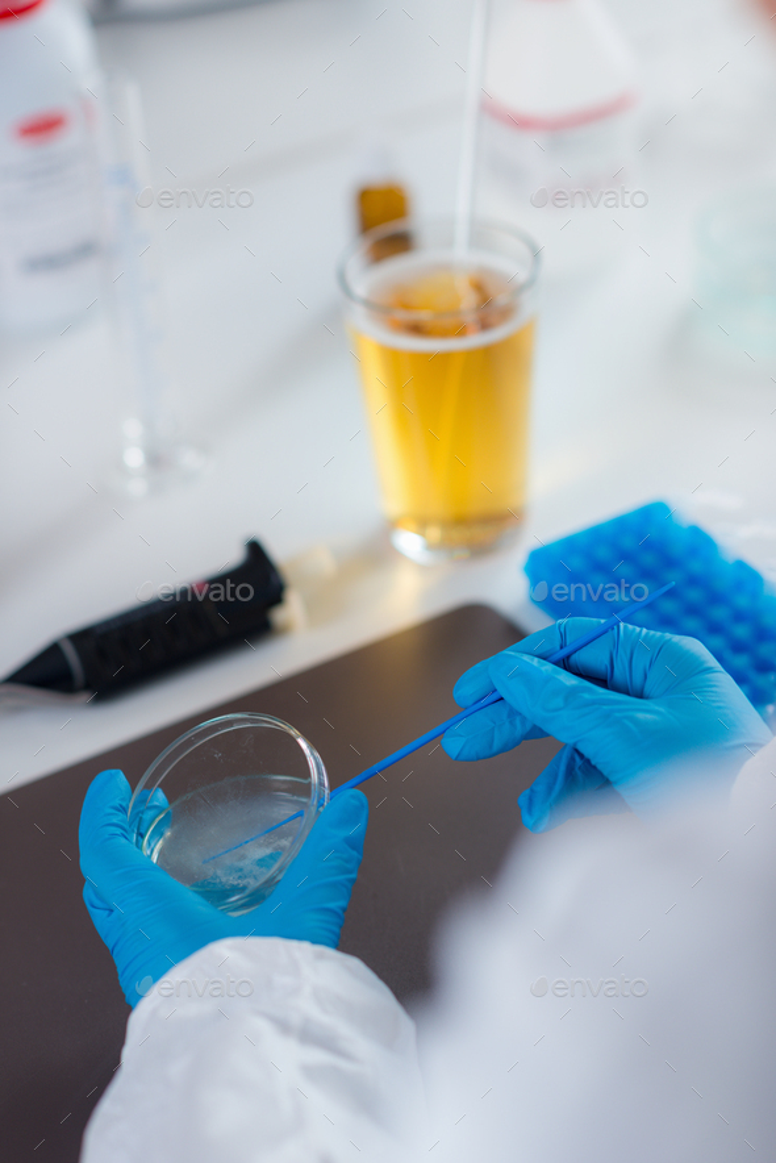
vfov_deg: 23.9
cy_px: 582
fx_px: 2746
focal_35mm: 85
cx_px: 388
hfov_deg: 16.1
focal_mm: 85
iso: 200
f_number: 2.8
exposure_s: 1/160
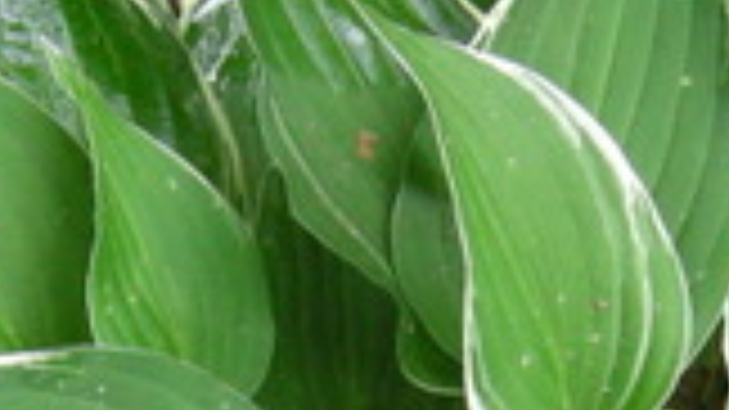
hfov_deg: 13.9
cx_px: 292
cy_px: 951
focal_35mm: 155
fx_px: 2995
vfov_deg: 7.4
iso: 224
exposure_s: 1/52.1
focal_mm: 7.5
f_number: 2.7
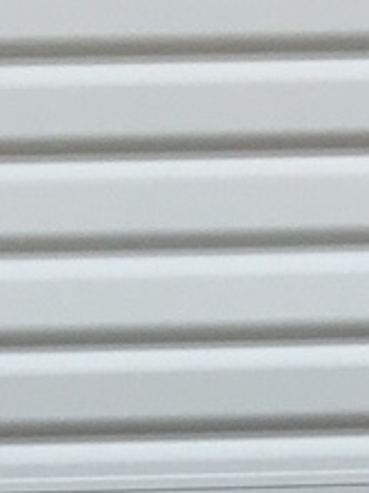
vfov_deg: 7.9
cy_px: 1295
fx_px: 3247
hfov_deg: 6.4
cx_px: -160
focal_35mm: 228
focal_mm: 3.3
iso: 25
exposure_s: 1/384
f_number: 2.4
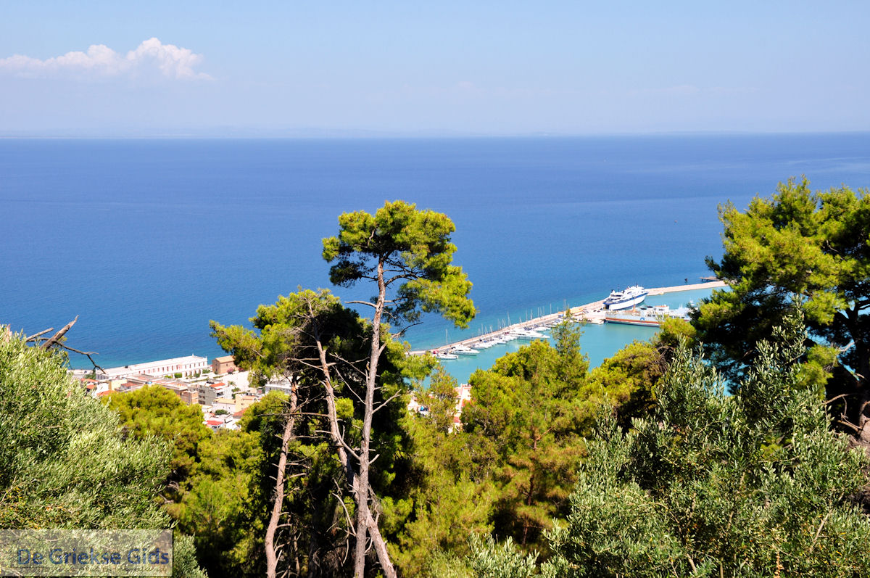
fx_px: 1267
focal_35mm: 52
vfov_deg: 25.7
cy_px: 289
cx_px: 435
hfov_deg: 37.9
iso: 200
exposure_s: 1/320
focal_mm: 35
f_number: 10
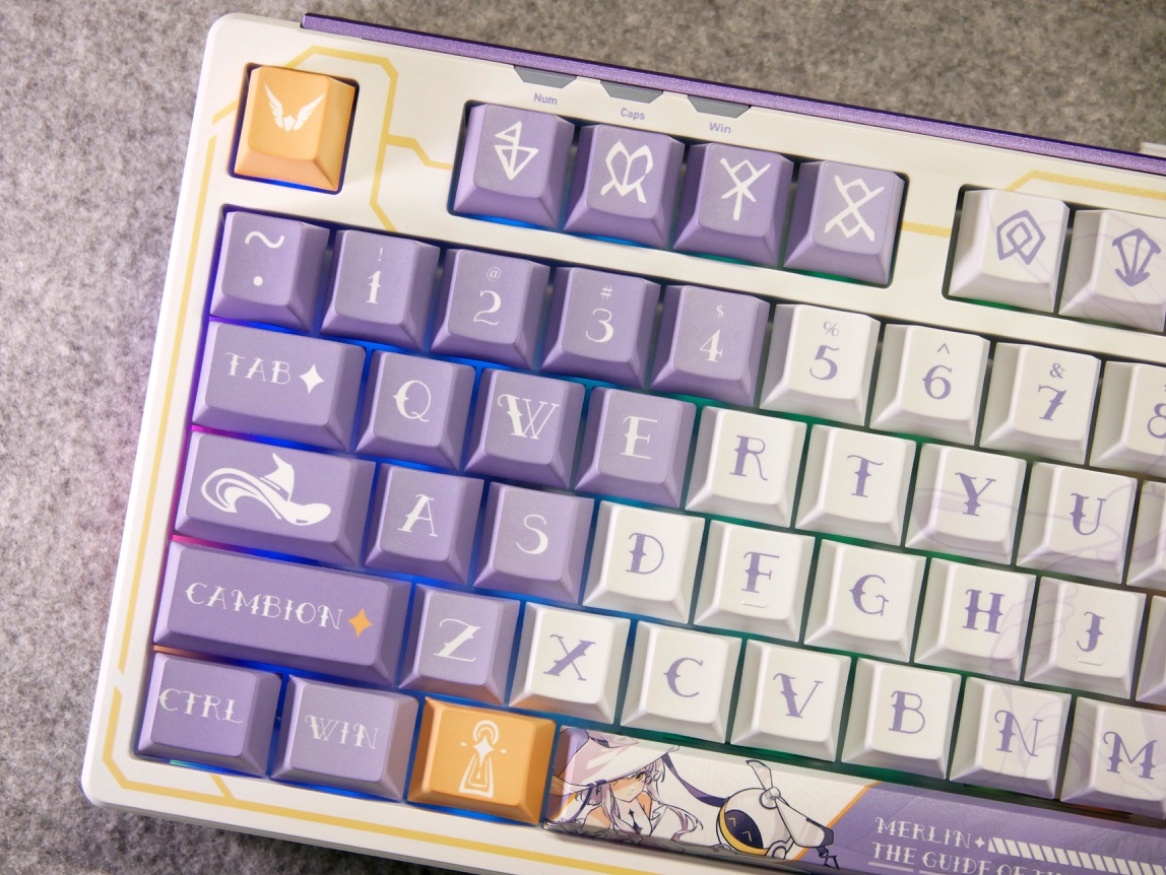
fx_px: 2157
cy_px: 438
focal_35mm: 64
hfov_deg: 30.3
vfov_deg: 22.9
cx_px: 583
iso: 640
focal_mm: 32
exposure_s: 1/80
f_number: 5.6
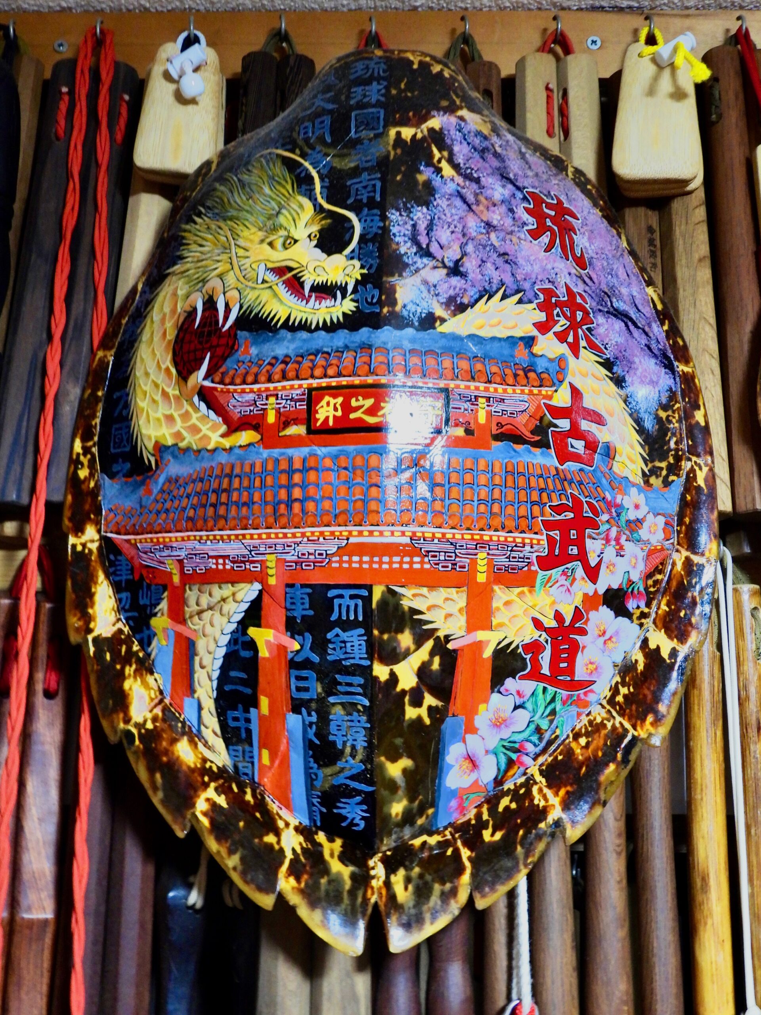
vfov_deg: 46.8
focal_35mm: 40
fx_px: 1172
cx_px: 380
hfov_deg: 36.0
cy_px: 508
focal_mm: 7.1
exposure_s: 1/13
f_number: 3.2
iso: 400
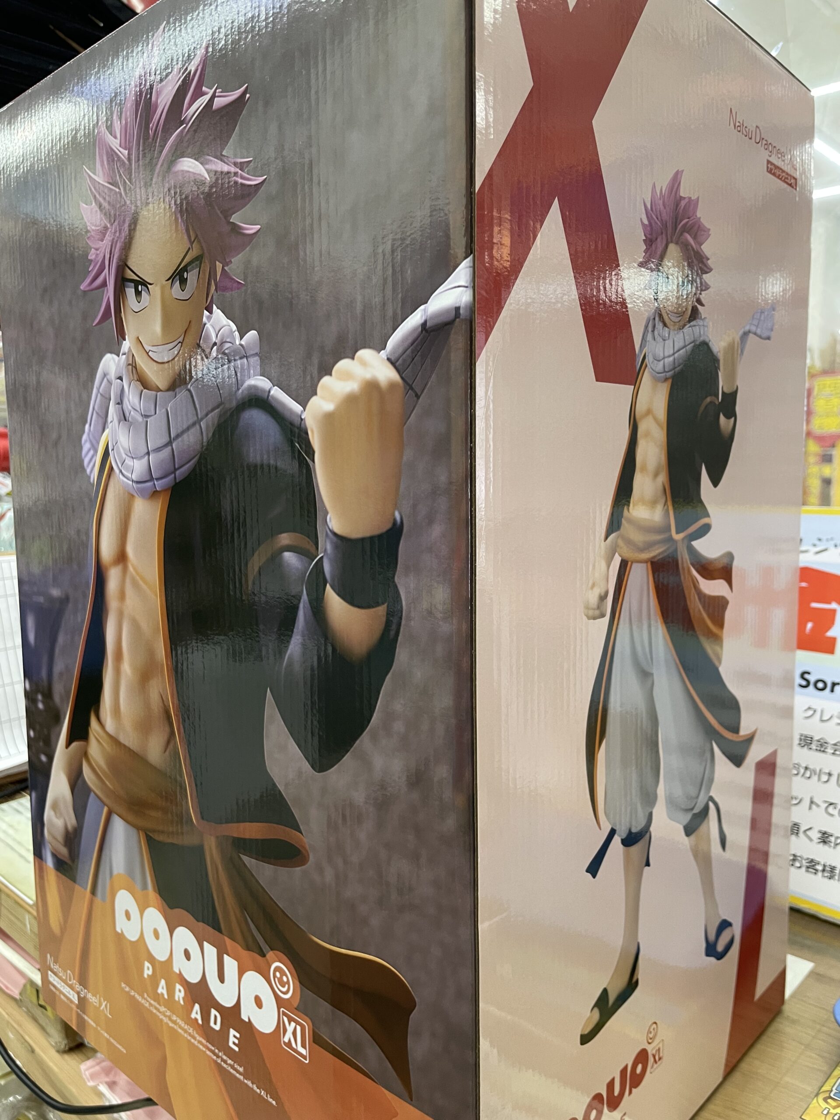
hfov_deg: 53.1
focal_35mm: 26
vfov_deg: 67.3
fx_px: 841
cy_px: 560
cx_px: 420
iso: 125
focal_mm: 4.2
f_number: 1.6
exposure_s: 1/60
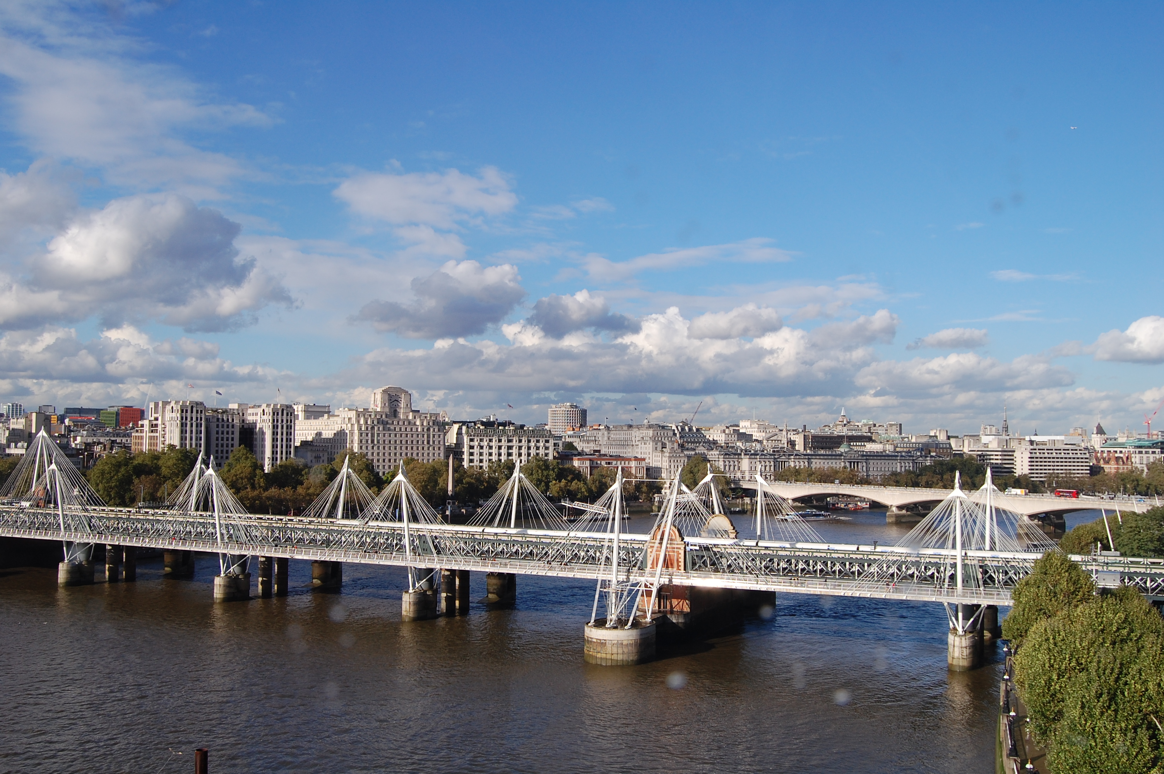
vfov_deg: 38.3
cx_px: 582
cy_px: 387
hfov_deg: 55.1
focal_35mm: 34
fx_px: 1115
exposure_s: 1/320
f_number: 10
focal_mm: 23
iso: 200
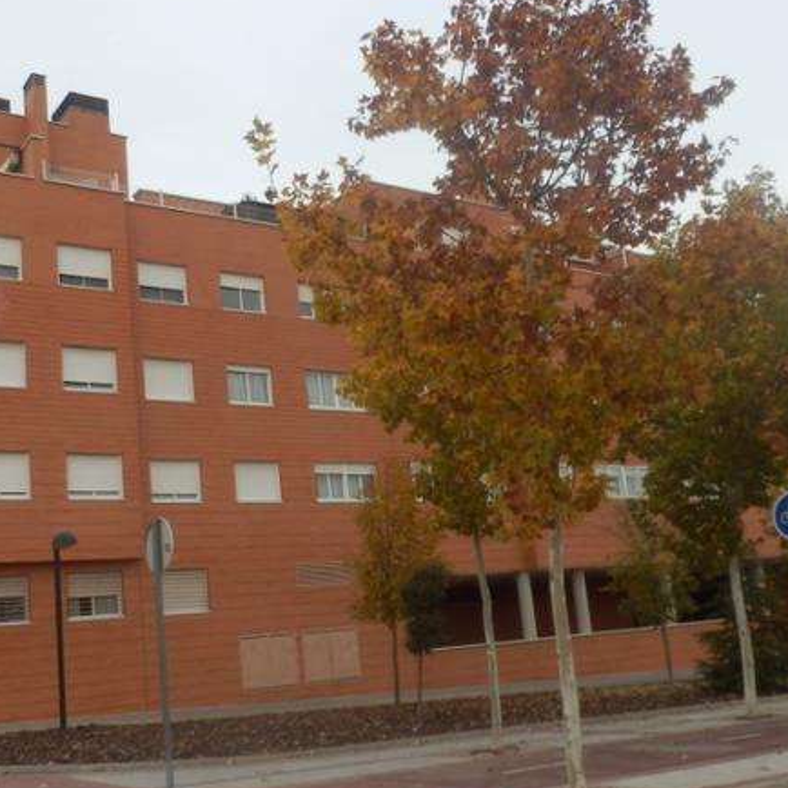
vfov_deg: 40.0
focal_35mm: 42
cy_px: 442
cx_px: 365
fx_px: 1082
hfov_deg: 40.0
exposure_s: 1/125
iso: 80
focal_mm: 4.2
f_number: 3
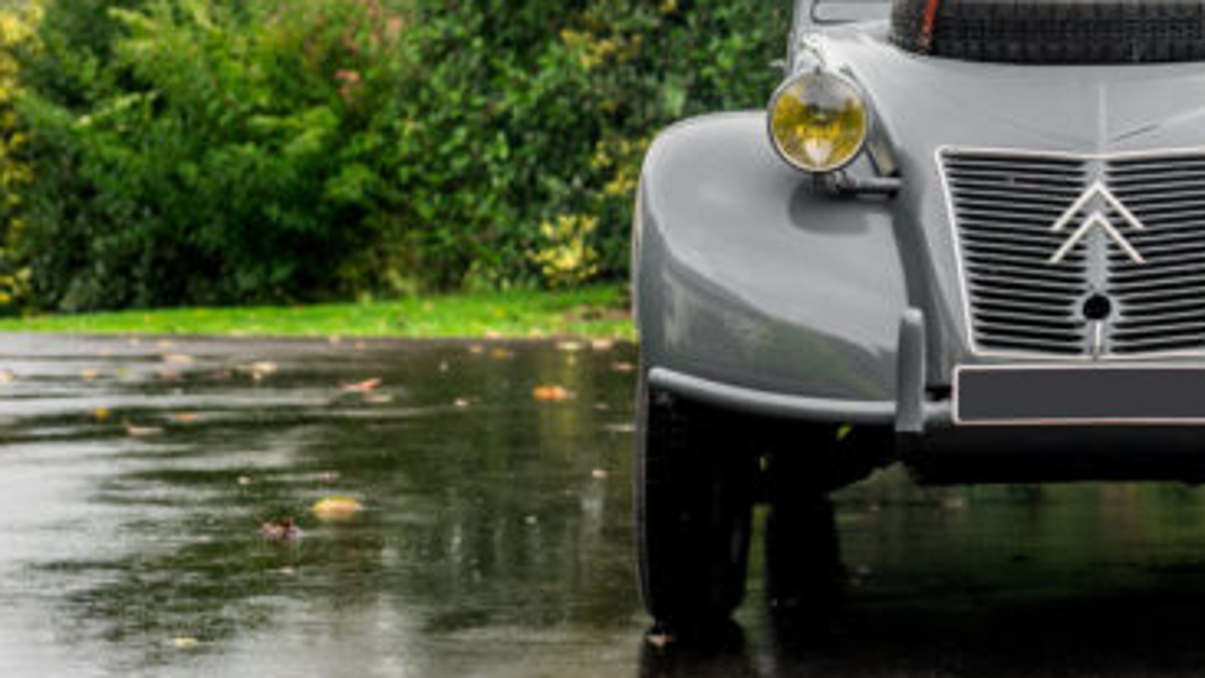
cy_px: 89
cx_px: 1093
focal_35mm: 103
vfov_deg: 11.7
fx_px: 3292
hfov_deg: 20.3
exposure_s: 1/100
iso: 160
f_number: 3.2
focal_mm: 50
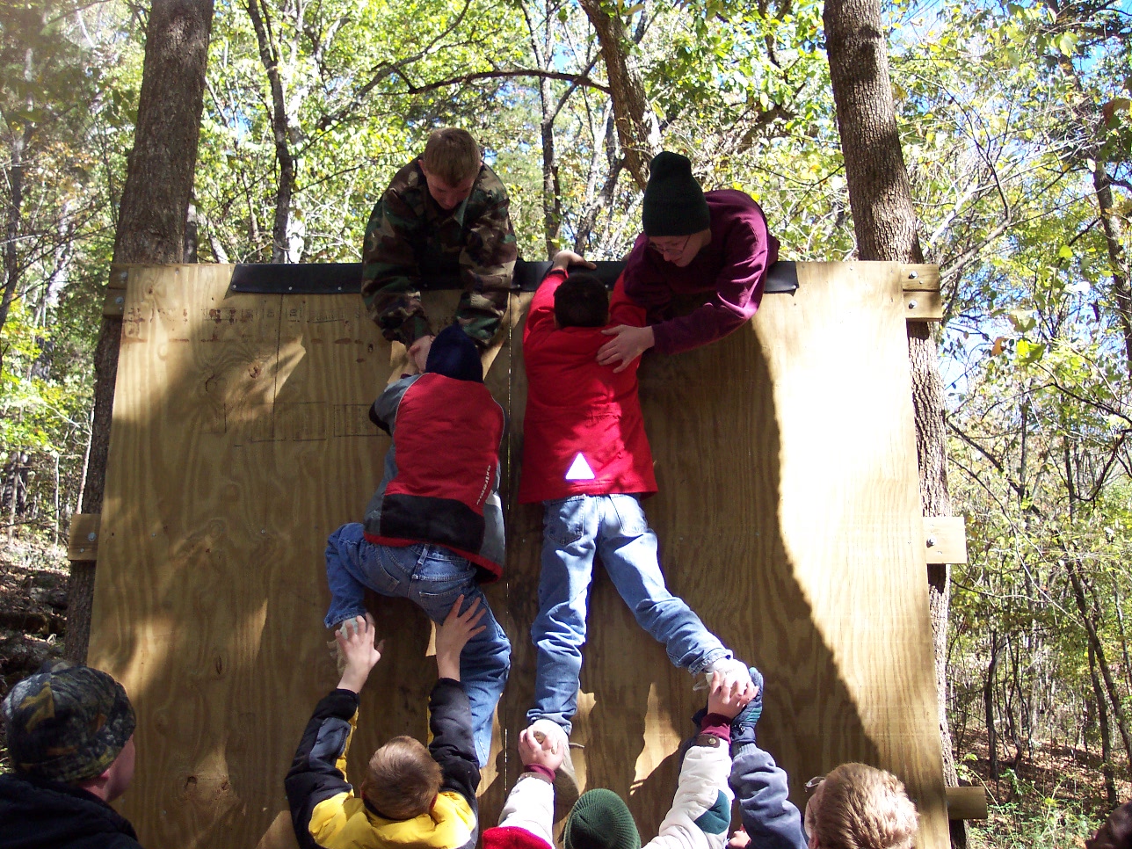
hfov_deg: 49.0
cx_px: 566
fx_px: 1243
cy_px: 424
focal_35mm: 38
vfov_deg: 37.7
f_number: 2.8
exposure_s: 1/250
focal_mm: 8
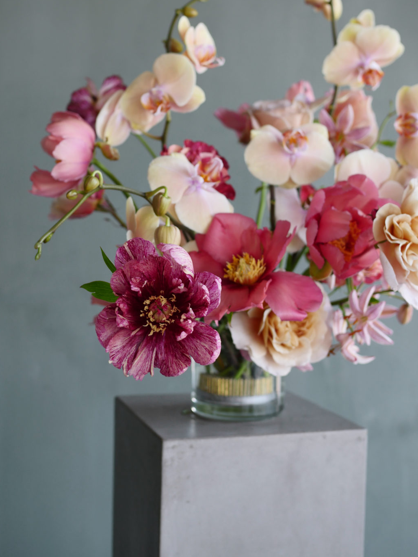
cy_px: 254
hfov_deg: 26.1
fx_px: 901
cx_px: 212
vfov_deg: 34.3
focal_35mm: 56
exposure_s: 1/80
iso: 200
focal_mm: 25
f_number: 2.8
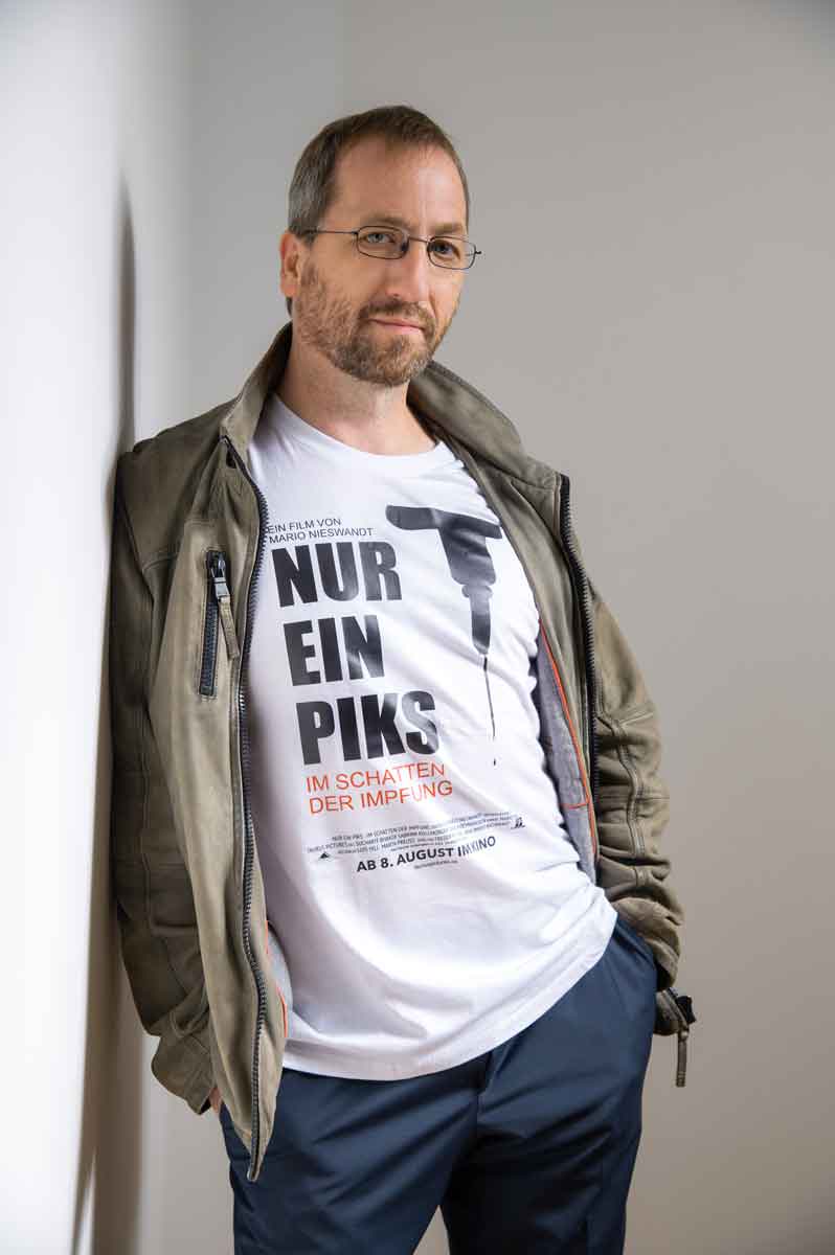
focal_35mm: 66
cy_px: 628
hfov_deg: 20.6
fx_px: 2300
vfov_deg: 30.5
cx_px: 418
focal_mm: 66
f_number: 7.1
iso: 160
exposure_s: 1/125
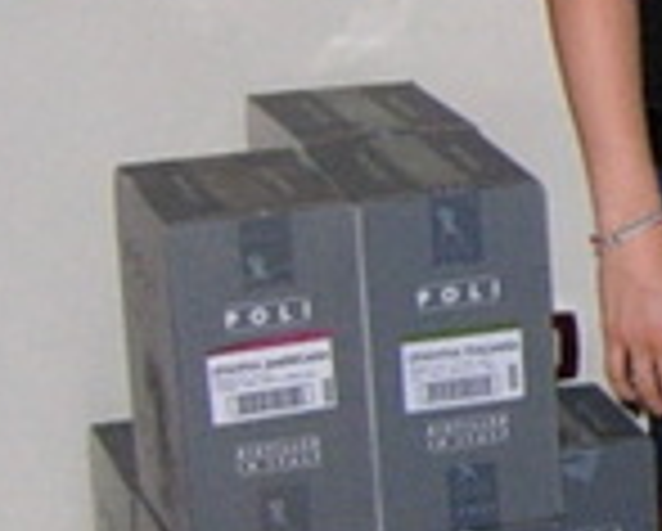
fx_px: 3747
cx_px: 1666
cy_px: 58
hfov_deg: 9.0
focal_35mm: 191
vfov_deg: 8.1
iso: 200
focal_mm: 7.5
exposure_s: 1/181
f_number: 2.7
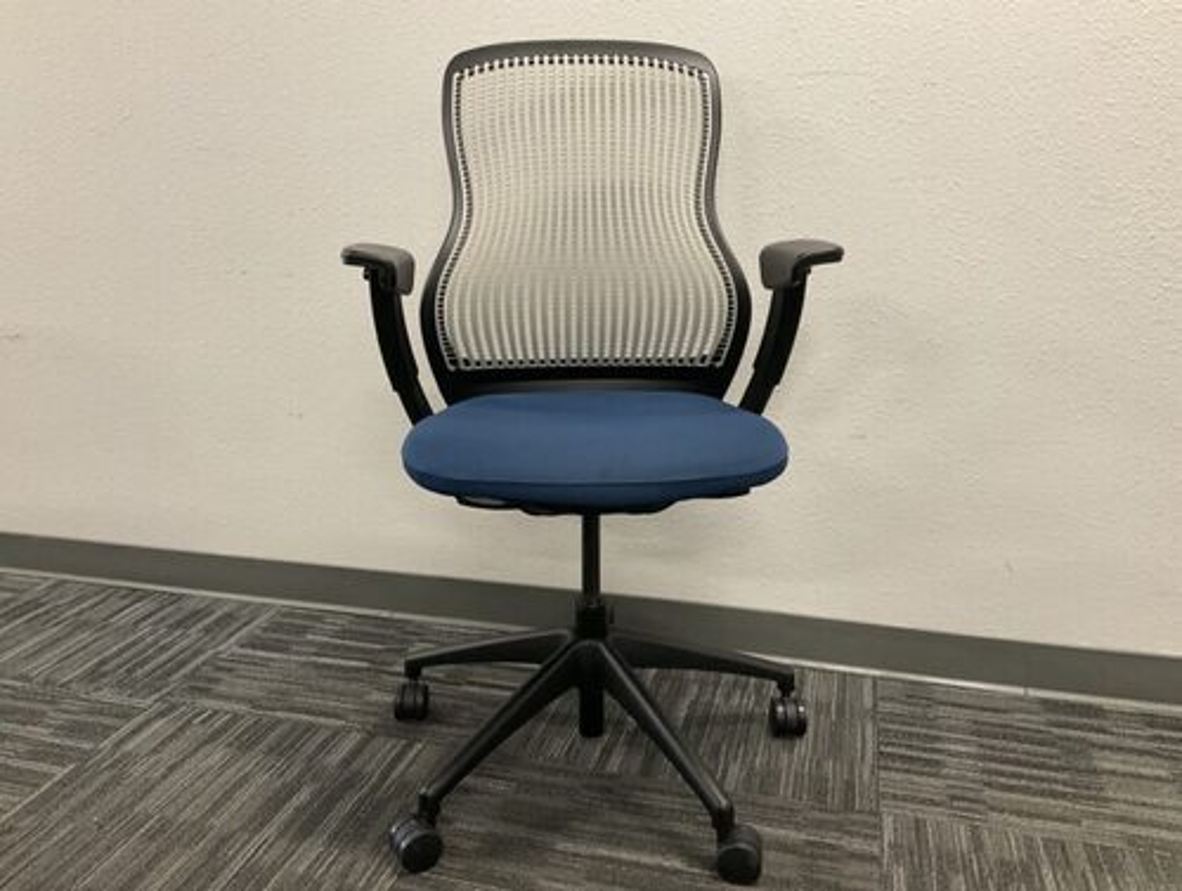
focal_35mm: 29
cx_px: 591
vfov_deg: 48.4
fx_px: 992
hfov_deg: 61.6
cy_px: 446
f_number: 1.8
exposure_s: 1/60
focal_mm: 3
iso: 160
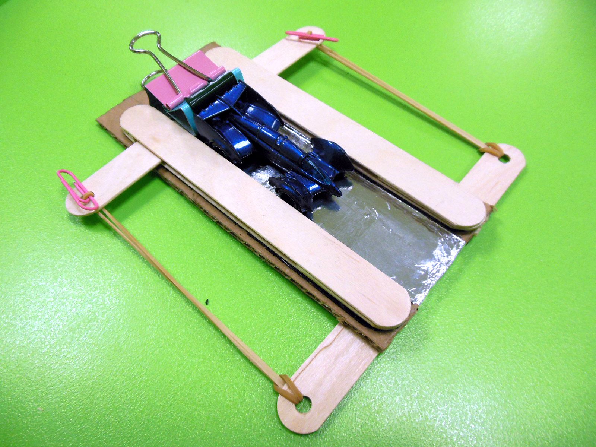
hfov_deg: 69.4
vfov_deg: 54.9
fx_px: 430
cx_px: 298
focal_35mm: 25
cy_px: 224
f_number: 3.2
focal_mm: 4.5
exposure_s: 1/100
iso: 400
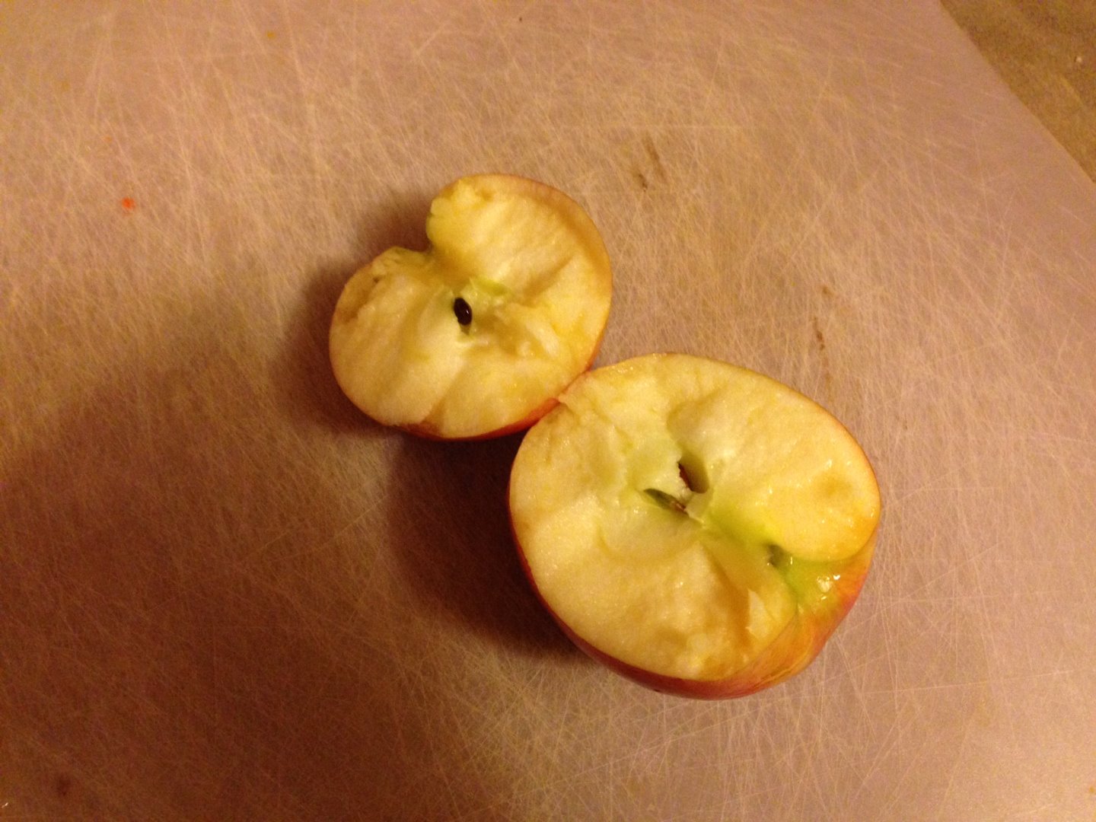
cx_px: 548
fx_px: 1045
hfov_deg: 55.4
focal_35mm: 33
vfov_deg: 42.9
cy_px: 411
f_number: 2.4
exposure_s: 1/20
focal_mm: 4.12
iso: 320
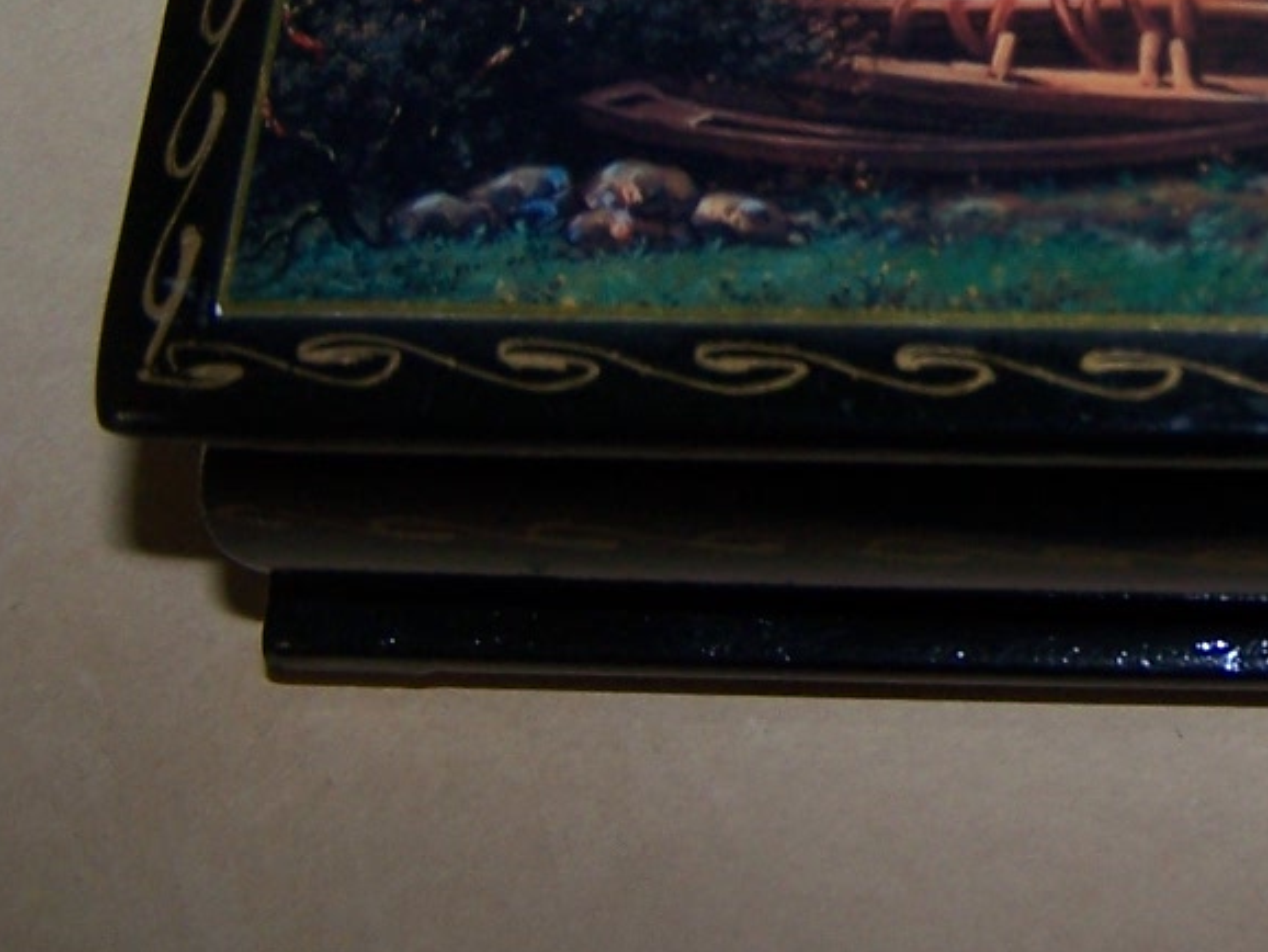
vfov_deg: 14.3
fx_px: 3738
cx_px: 1435
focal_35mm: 102
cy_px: 26
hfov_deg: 18.4
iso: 80
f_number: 2.8
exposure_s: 1/60
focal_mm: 6.3
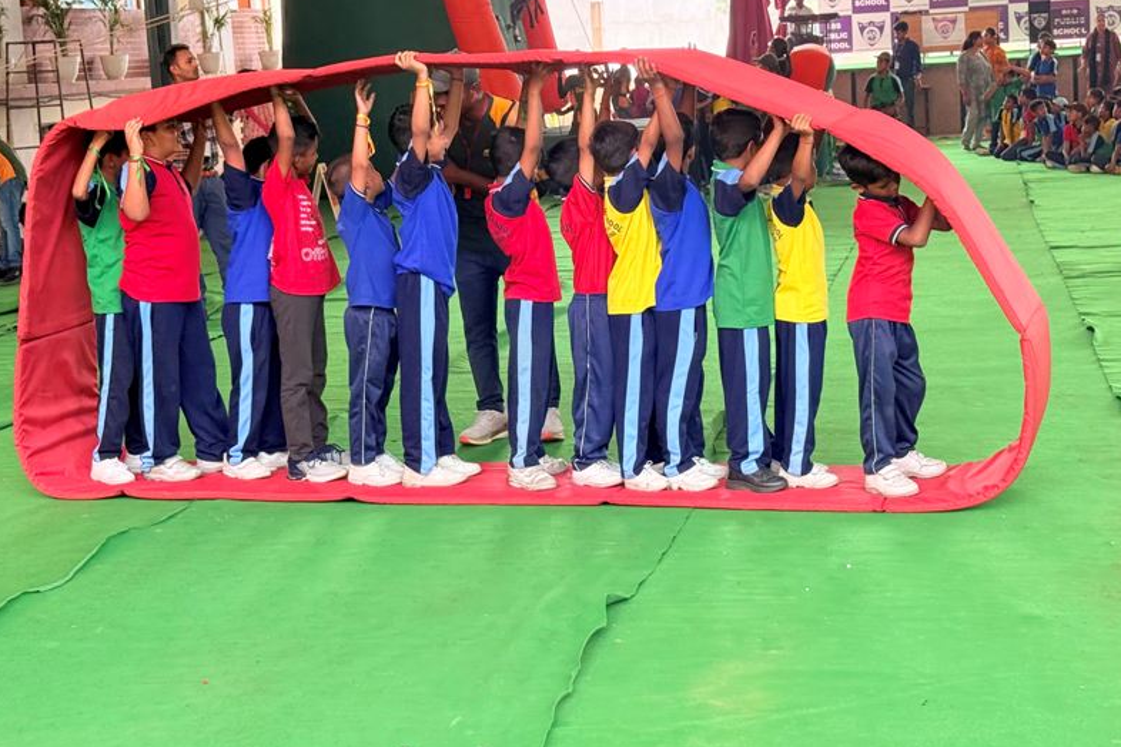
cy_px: 274
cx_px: 539
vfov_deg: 20.9
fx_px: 2024
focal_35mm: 65
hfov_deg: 31.0
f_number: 1.78
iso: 125
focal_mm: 6.76
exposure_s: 1/227
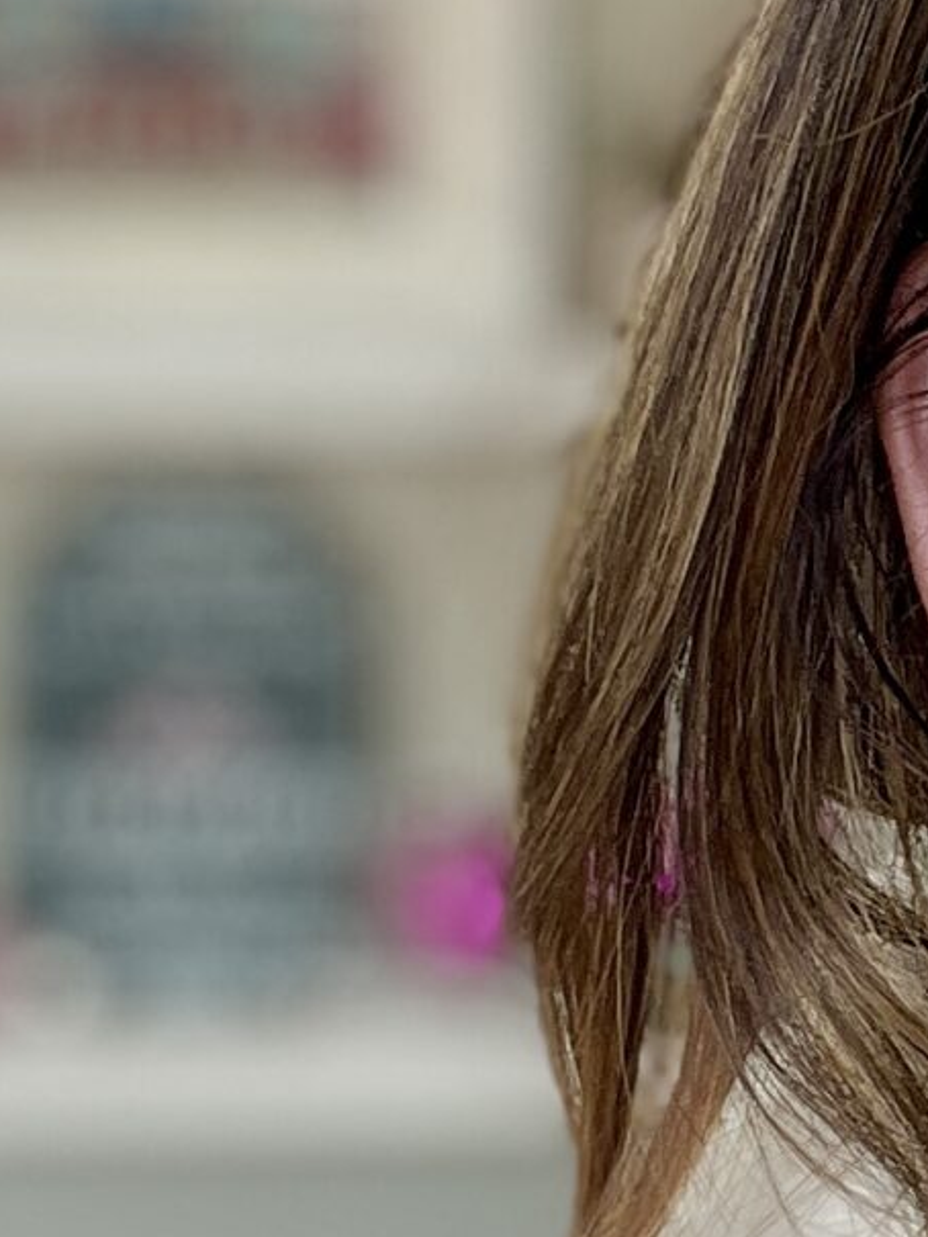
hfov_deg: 10.8
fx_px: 4538
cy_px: 996
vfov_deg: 15.4
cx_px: 1727
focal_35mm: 127
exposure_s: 1/120
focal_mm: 2.71
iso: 40
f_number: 2.2
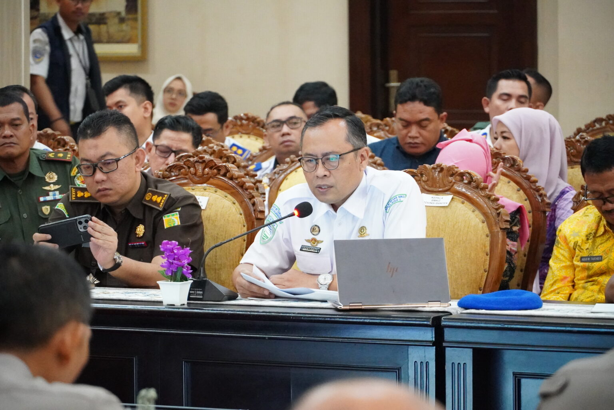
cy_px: 205
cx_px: 307
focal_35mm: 202
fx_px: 3453
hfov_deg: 10.2
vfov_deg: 6.8
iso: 12800
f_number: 5.6
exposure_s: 1/80
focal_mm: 135
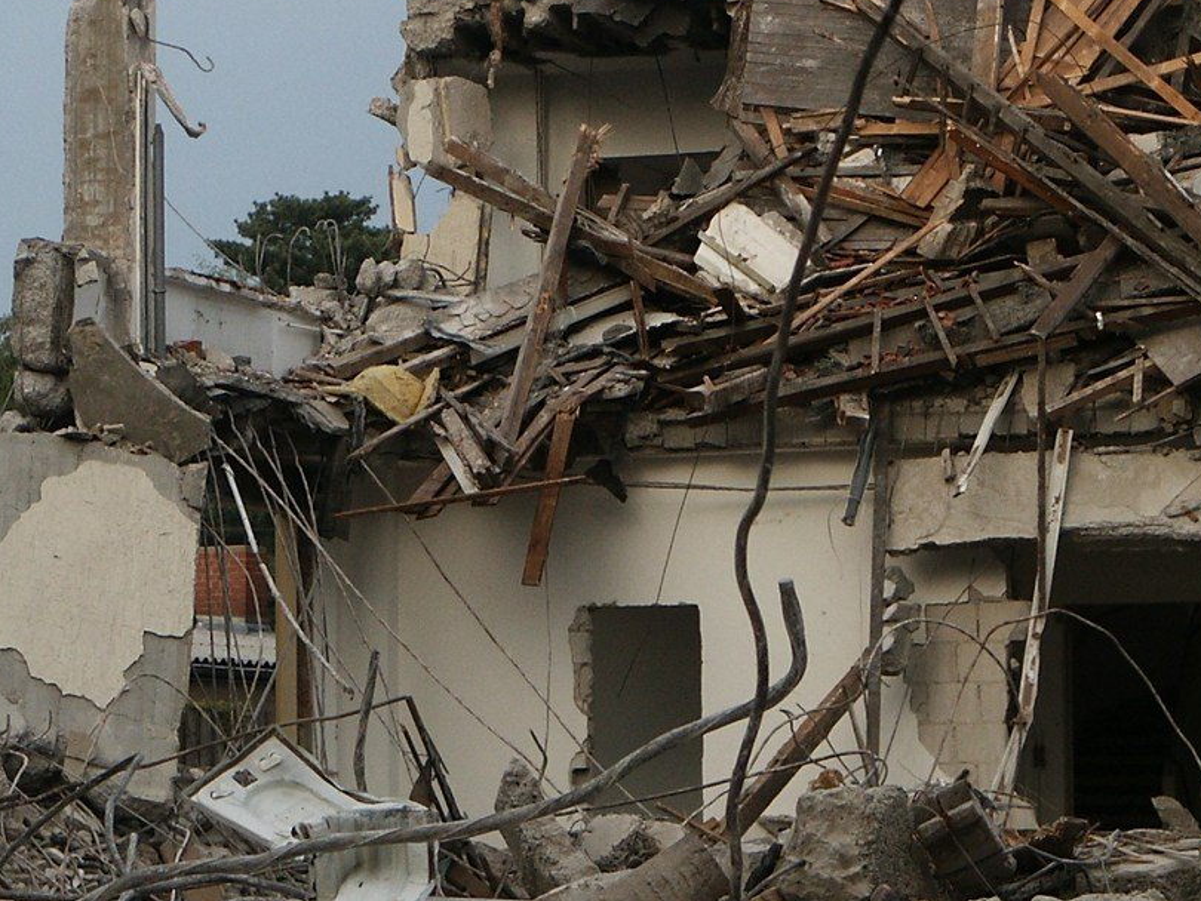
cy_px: 464
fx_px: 5345
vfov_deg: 9.6
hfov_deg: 12.8
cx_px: 297
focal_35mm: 154
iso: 64
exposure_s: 1/250
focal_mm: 15.63
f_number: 3.6
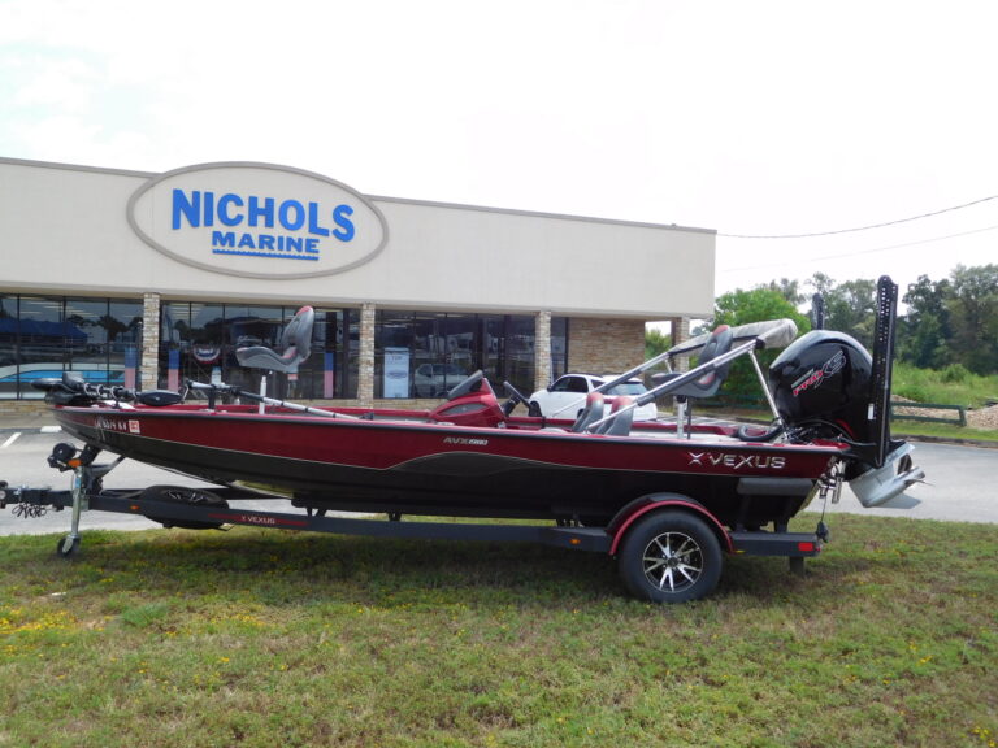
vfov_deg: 54.9
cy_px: 374
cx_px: 499
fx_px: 721
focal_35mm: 25
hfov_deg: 69.4
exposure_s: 1/800
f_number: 3.4
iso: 125
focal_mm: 4.5
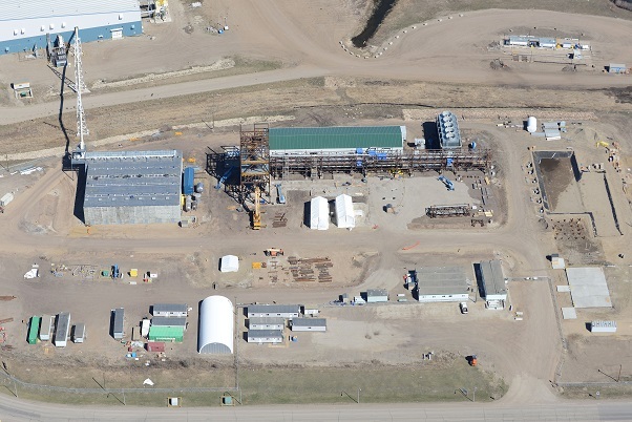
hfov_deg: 28.8
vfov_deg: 19.5
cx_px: 316
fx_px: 1229
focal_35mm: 70
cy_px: 211
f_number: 5.6
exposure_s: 1/1250
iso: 250
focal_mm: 70
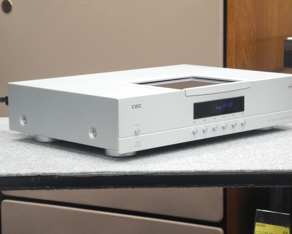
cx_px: 153
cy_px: 117
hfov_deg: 17.5
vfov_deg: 14.0
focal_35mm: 110
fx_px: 951
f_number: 4.5
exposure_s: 1/15
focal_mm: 22.5
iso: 400
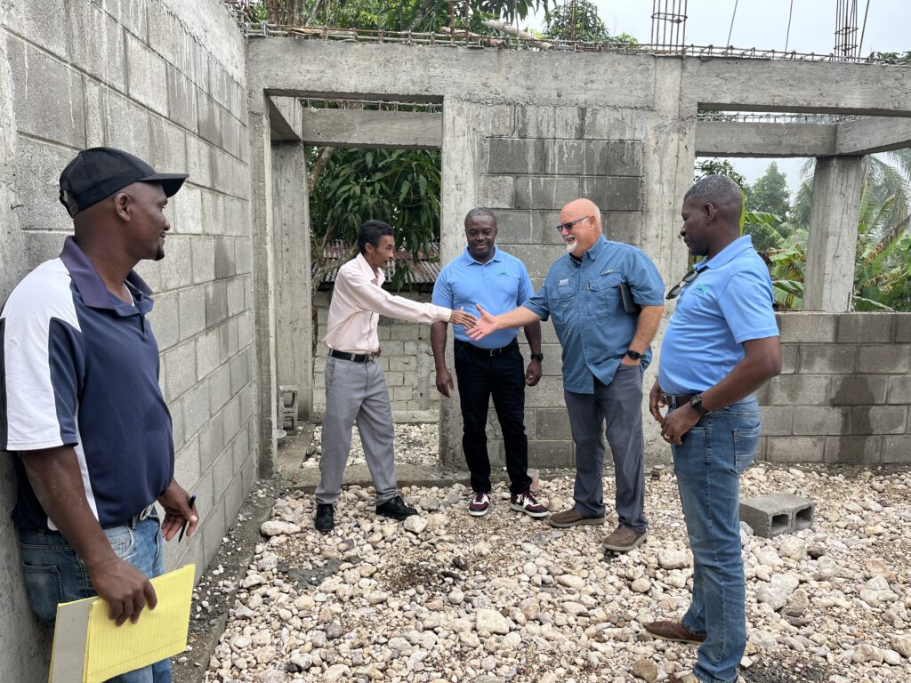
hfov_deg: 67.3
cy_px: 342
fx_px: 684
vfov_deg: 53.1
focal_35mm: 26
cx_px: 456
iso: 50
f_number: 1.6
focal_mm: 5.1
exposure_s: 1/688
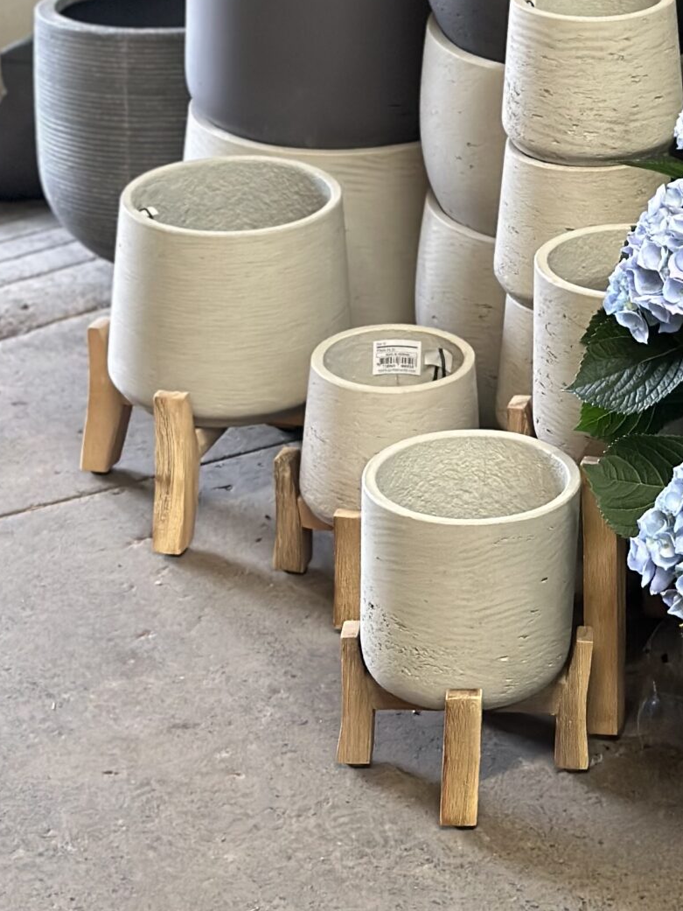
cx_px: 786
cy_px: -180
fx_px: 3104
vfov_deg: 16.0
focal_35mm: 118
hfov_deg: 12.3
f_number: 1.78
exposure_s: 1/60
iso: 320
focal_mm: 6.86
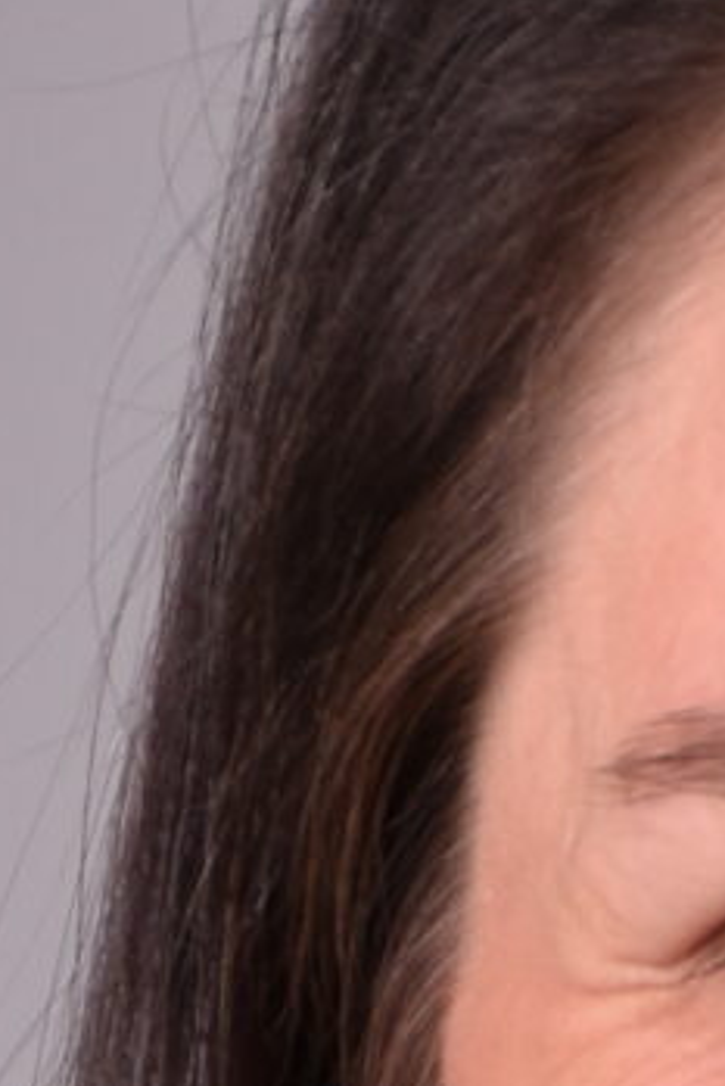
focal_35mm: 936
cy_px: 2726
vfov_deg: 2.2
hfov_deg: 1.5
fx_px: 28235
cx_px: 1172
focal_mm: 85
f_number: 8
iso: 100
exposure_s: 1/200
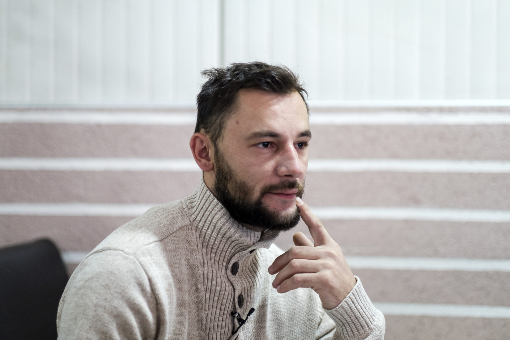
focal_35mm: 84
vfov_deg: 16.3
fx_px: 1190
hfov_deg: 24.2
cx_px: 255
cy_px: 170
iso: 1600
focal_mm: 56
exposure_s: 1/125
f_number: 1.2
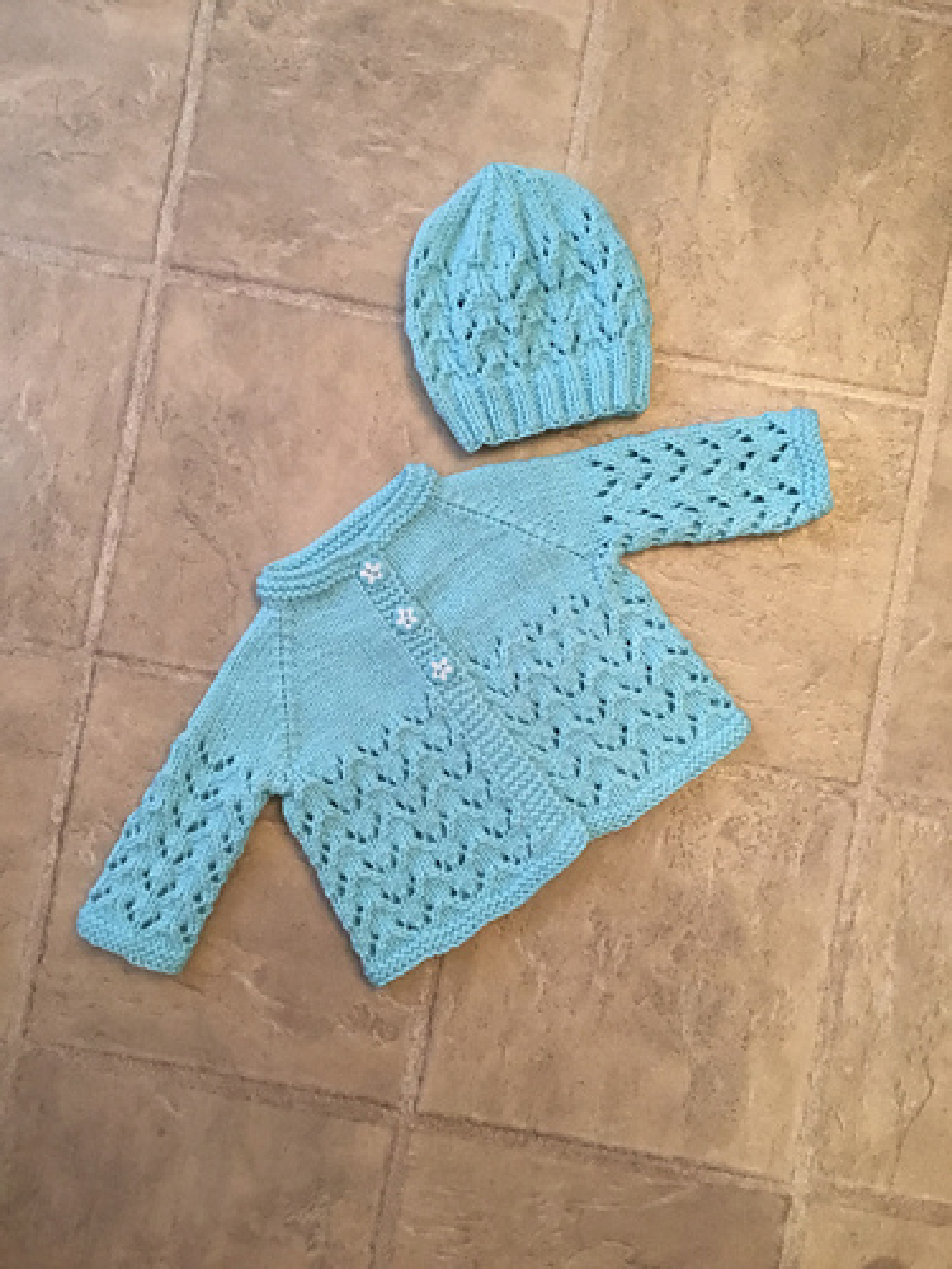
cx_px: 476
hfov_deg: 45.4
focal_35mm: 31
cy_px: 634
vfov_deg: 58.4
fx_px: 1137
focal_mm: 3.3
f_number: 2.4
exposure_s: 1/30
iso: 200
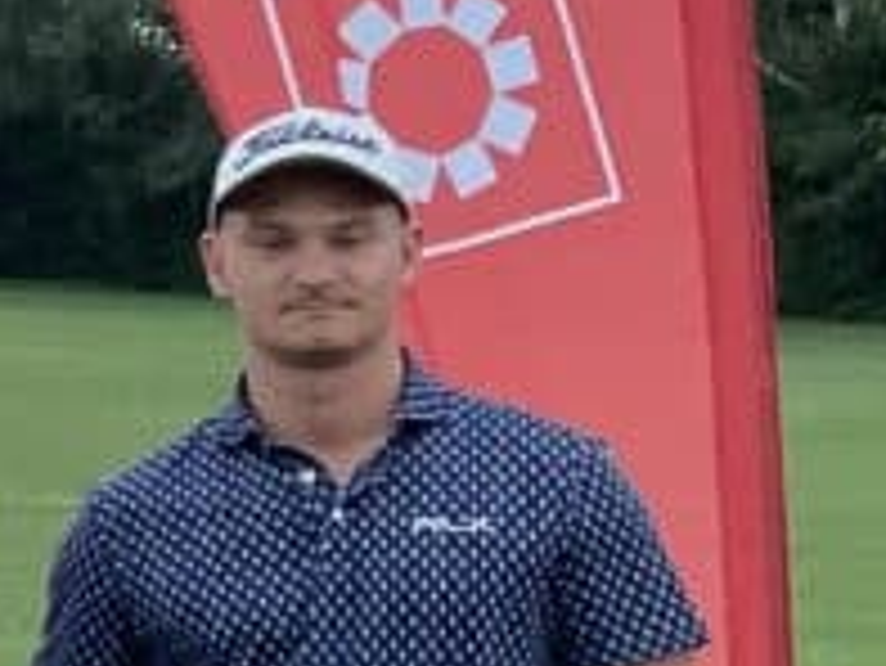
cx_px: -1880
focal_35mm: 203
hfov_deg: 8.1
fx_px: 5199
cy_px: 490
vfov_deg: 7.3
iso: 125
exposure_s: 1/100
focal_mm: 4.2
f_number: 1.6
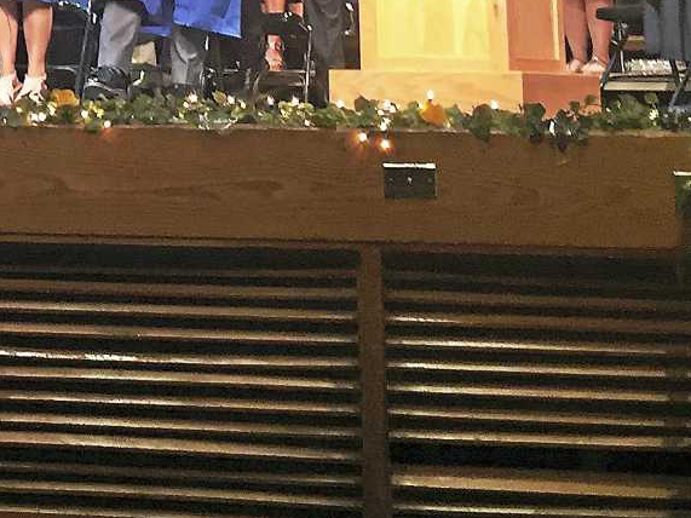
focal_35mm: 104
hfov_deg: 17.7
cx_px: -215
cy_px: -162
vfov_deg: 13.7
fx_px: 2076
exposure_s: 1/30
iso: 100
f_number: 2.2
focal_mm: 4.15
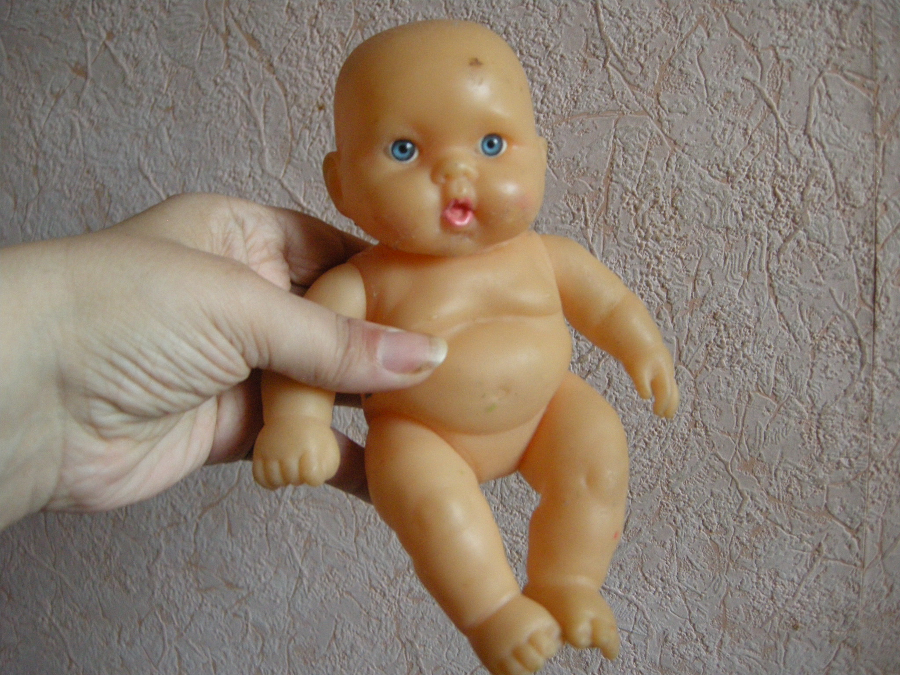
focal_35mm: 35
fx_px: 910
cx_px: 450
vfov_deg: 40.7
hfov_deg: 52.6
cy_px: 338
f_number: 2.7
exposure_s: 1/26
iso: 400
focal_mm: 7.5
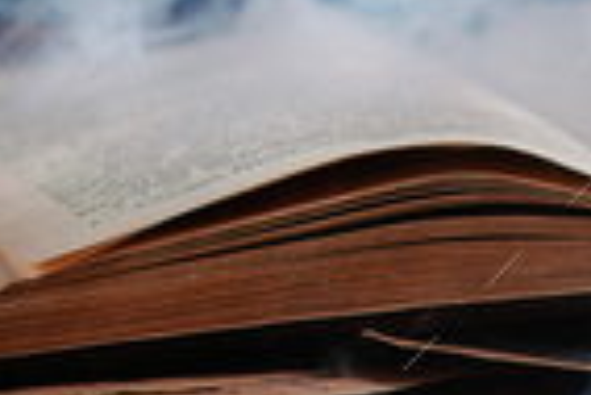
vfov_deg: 3.1
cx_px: 691
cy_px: -366
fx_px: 7181
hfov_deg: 4.7
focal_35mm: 437
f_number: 5
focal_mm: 105
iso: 250
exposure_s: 1/160
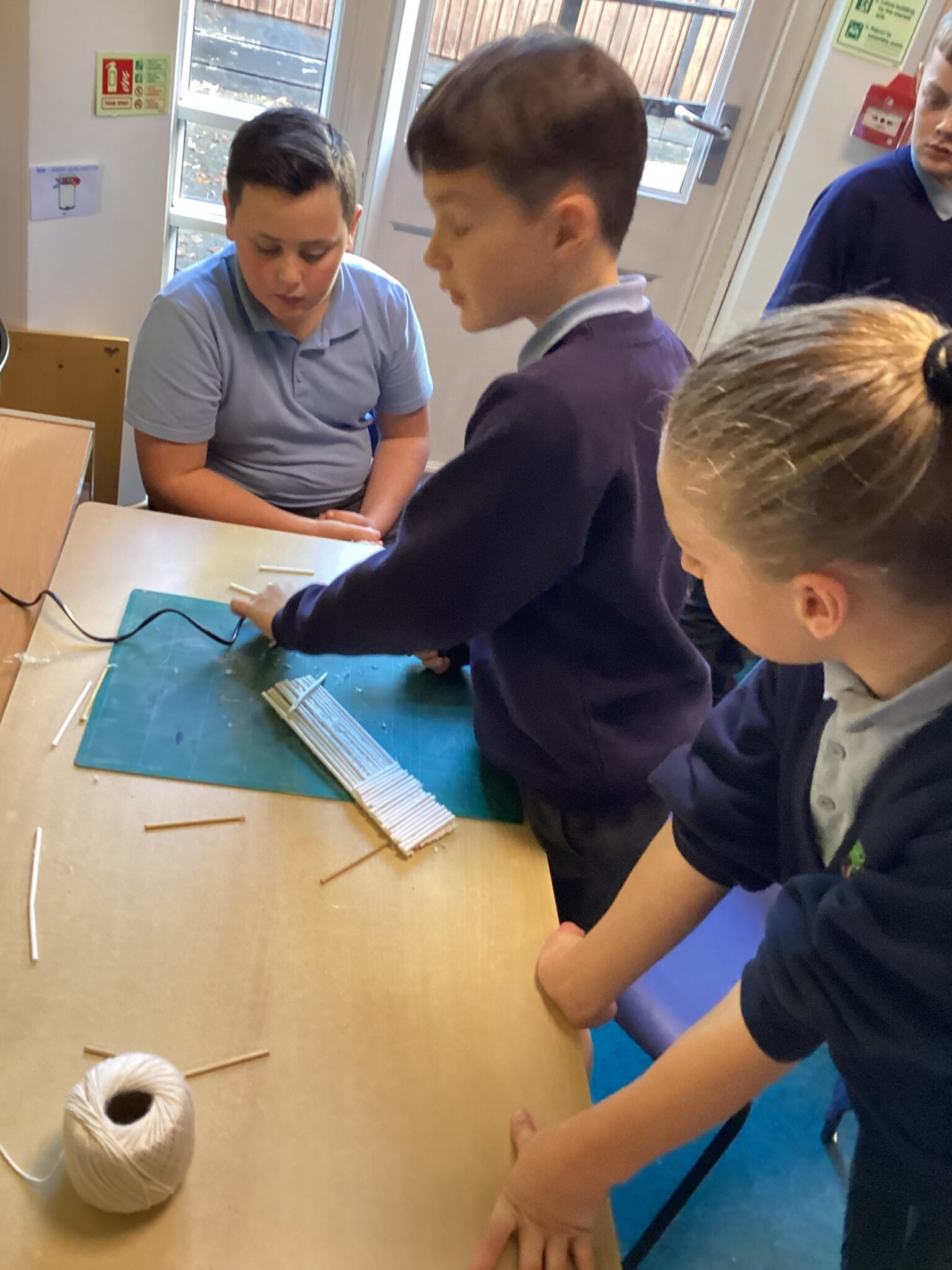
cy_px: 635
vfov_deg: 58.4
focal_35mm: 31
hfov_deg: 45.4
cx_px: 476
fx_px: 1137
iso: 320
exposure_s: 1/50
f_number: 2.4
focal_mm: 3.3
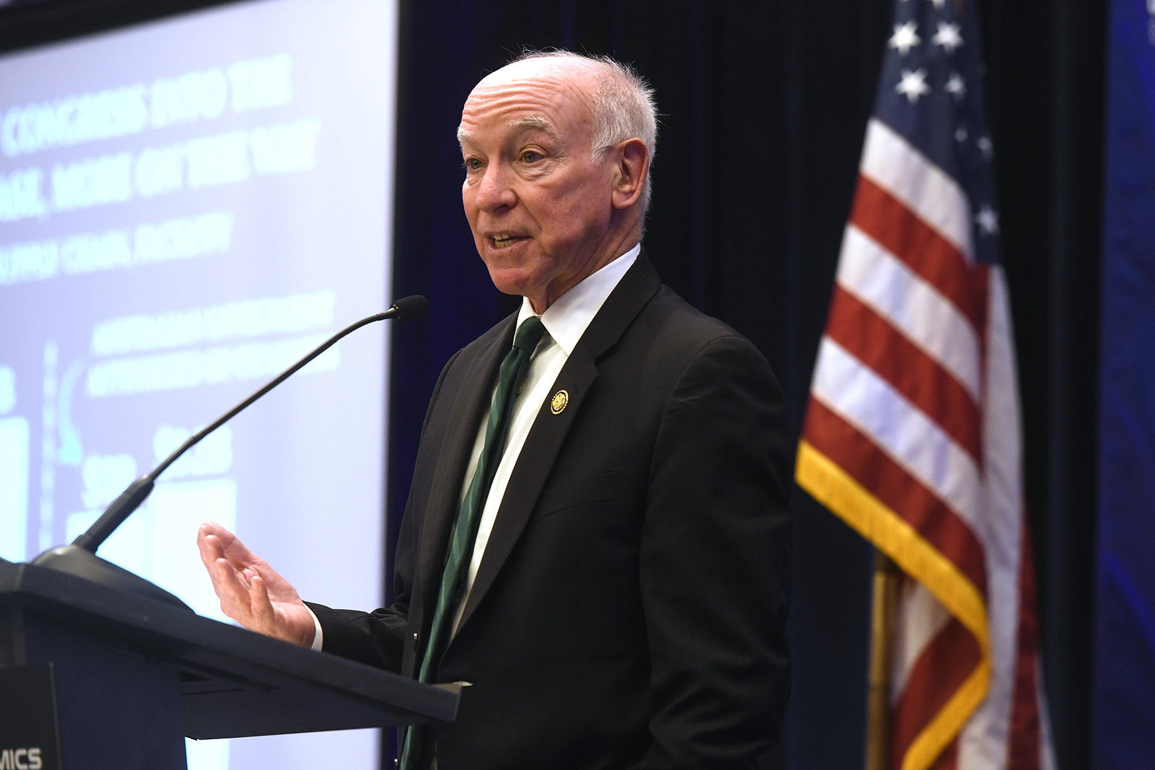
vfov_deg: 8.9
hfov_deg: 13.2
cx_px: 578
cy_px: 385
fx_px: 4973
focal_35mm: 155
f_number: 4
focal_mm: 155
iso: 1600
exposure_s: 1/125
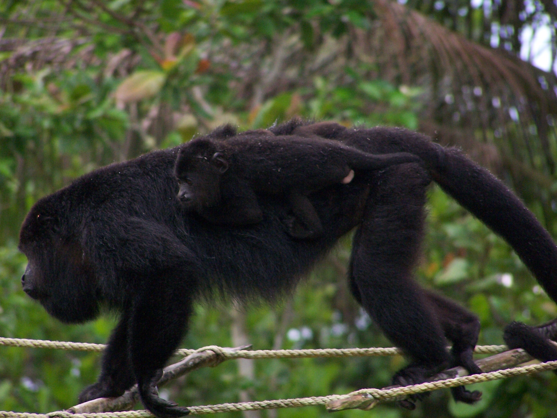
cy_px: 209
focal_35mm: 380
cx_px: 278
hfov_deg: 5.2
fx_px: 6115
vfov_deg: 3.9
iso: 140
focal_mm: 63
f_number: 3.7
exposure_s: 1/350
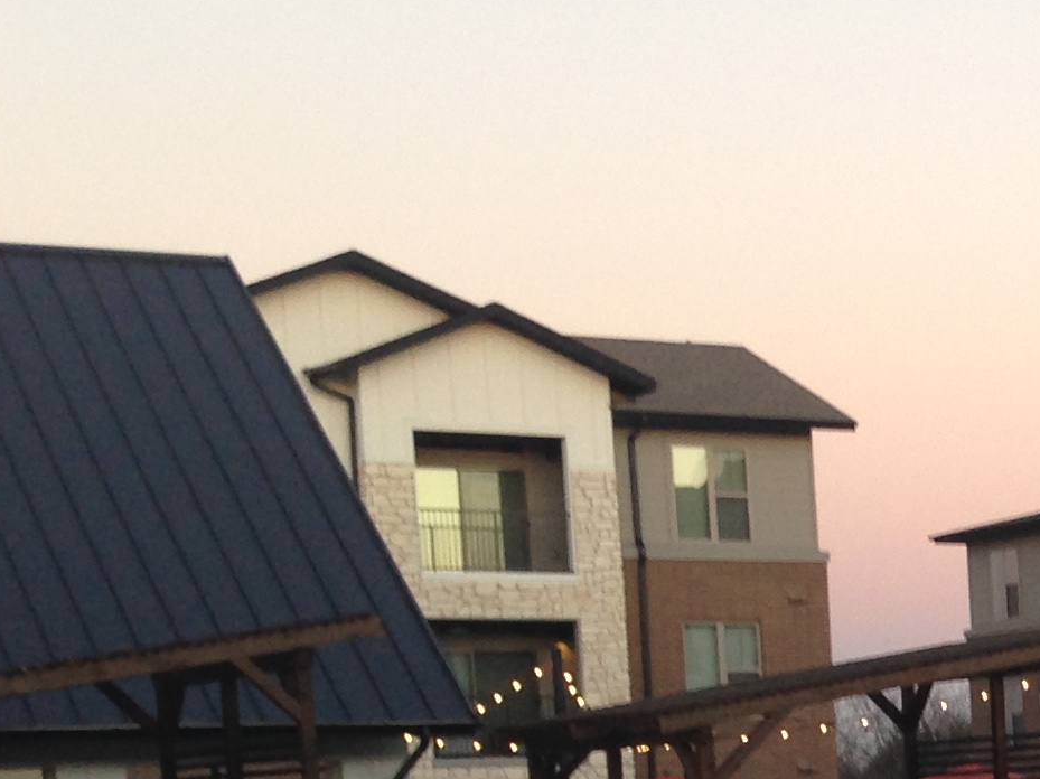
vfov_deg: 12.4
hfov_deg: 15.3
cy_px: 1004
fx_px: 3484
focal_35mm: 116
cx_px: 1708
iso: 50
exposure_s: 1/30
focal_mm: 4.12
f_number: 2.4
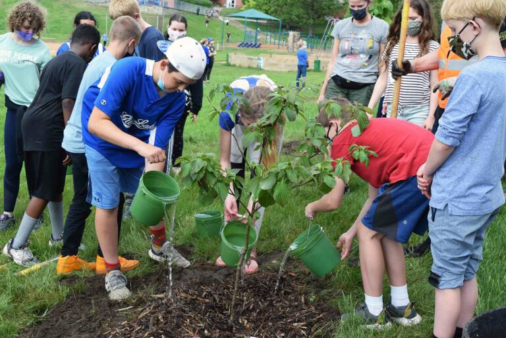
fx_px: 611
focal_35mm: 44
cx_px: 253
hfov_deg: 45.0
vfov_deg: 30.8
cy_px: 169
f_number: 8
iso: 400
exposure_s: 1/250
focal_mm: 29
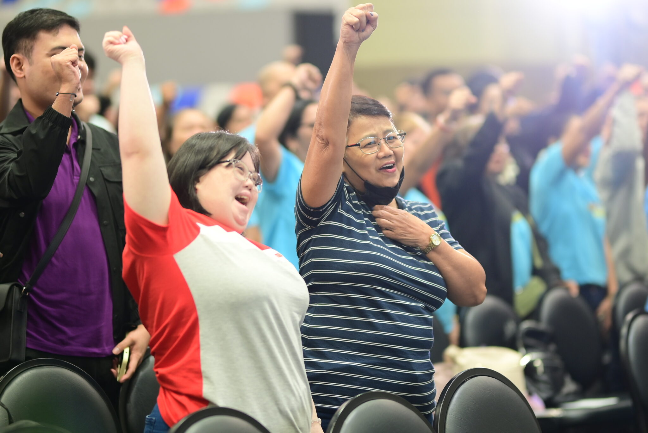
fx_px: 2288
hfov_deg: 16.1
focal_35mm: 127
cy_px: 216
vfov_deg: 10.8
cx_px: 324
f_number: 1.4
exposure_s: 1/250
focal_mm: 85
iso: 500
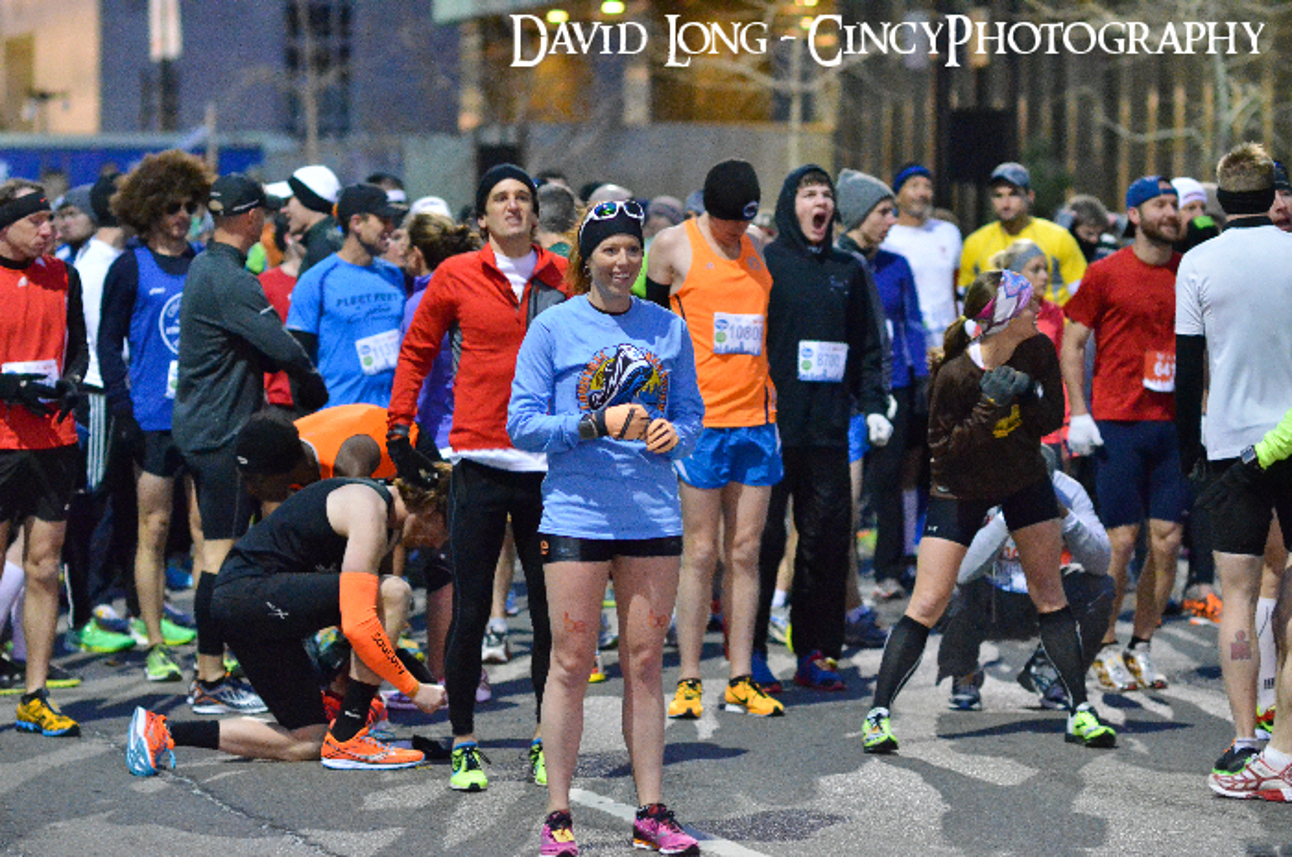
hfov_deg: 16.1
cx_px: 646
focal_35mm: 128
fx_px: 4567
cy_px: 428
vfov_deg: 10.7
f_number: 2
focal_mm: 85
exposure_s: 1/125
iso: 6400
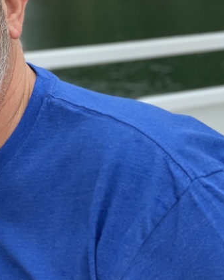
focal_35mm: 76
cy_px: 74
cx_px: -72
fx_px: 630
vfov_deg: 24.8
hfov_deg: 18.6
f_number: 2.2
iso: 16
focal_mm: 2.87
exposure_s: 1/364
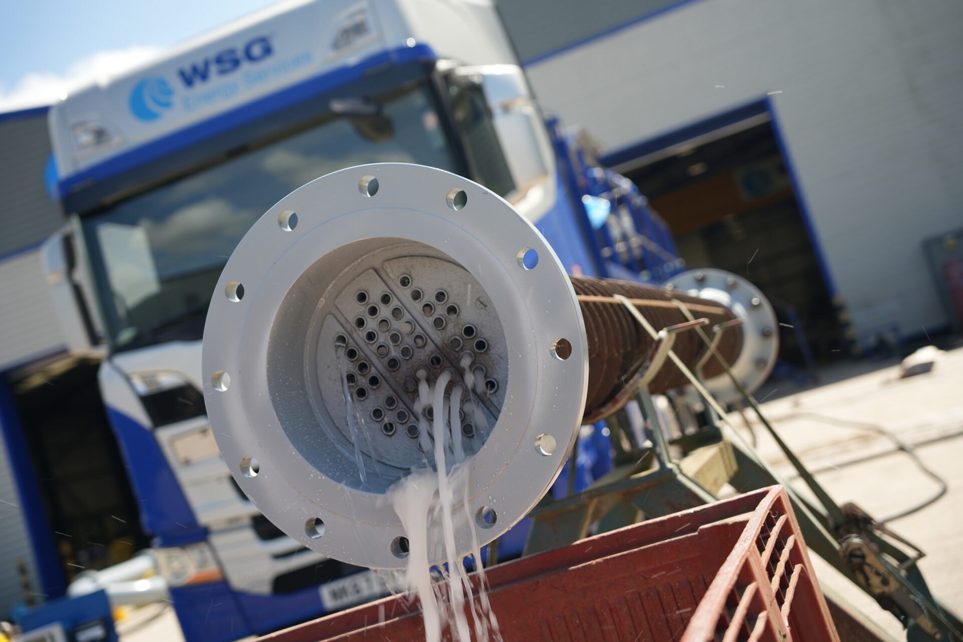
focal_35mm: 51
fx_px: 1353
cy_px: 321
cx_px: 482
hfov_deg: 39.2
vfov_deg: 26.7
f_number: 3.5
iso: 100
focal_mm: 50.6
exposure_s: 1/80
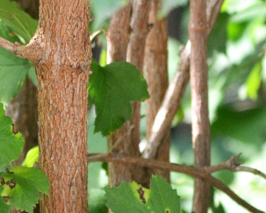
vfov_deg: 2.3
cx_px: 72
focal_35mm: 678
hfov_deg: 2.9
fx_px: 5338
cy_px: 119
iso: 1800
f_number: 4.5
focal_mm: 105
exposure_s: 1/500
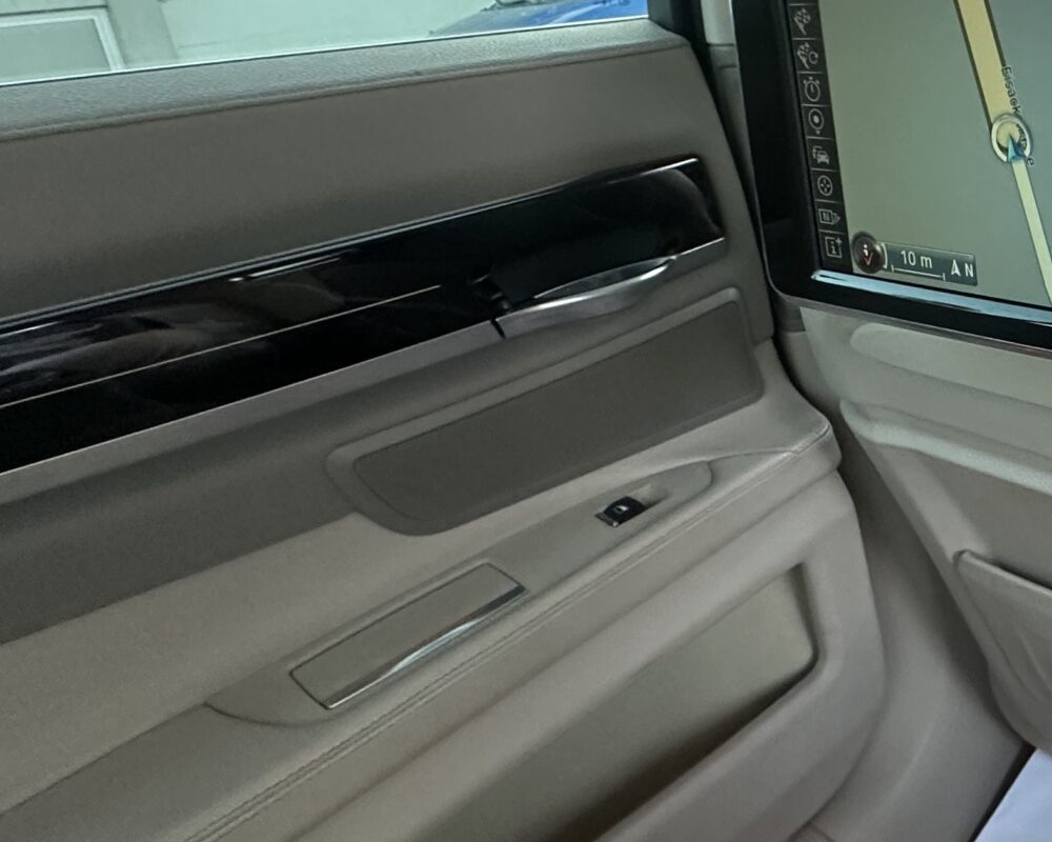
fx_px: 1090
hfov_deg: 43.6
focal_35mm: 35
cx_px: 1069
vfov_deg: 41.5
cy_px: 259
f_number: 2.2
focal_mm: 2.22
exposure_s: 1/53
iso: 400
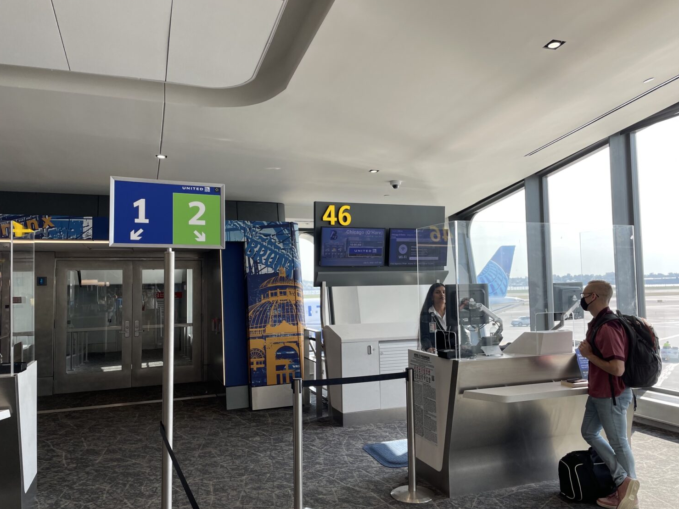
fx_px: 530
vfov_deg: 51.3
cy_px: 257
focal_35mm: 27
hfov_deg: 65.3
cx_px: 348
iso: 32
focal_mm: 4.2
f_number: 1.6
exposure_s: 1/569
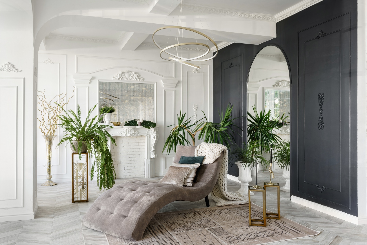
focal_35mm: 30
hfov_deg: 61.9
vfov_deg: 43.6
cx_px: 184
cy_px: 122
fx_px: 306
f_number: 13
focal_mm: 30
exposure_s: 1/2
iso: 200
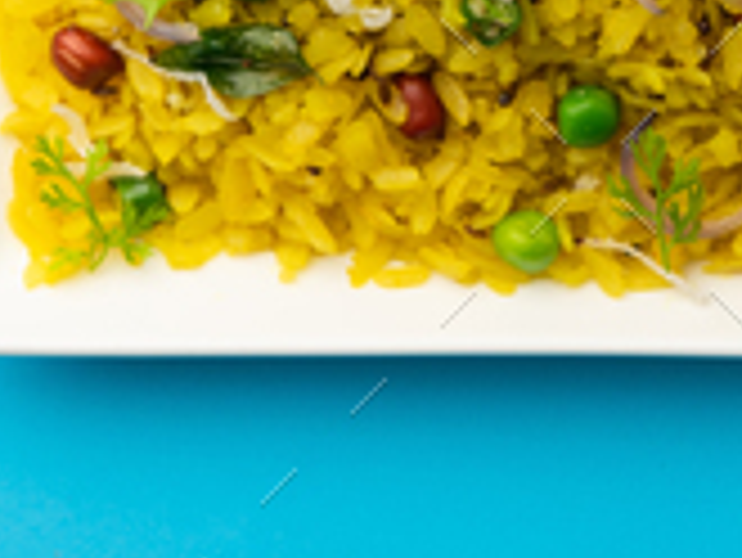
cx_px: 571
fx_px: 4419
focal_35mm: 206
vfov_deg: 7.1
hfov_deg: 9.6
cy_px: -292
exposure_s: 1/125
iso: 100
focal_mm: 60
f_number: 7.1
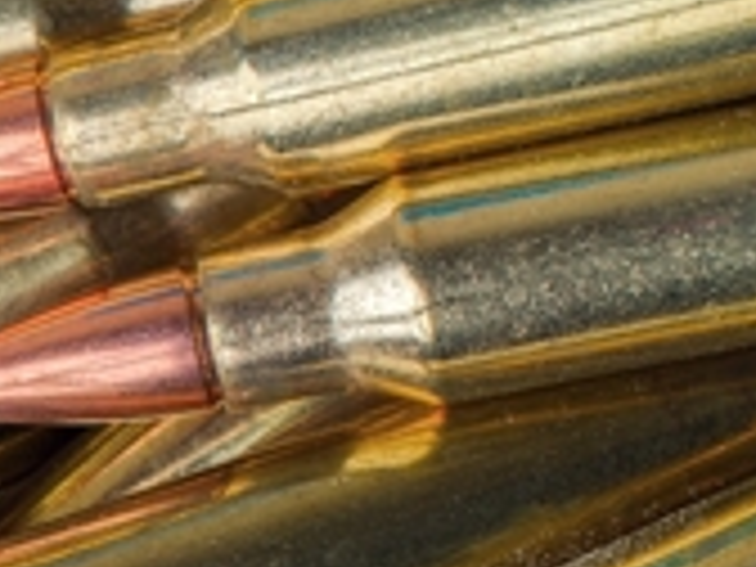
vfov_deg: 3.2
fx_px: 10112
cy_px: -160
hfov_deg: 4.3
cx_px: 1238
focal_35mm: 463
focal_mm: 105
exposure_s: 1/4
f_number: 20
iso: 100
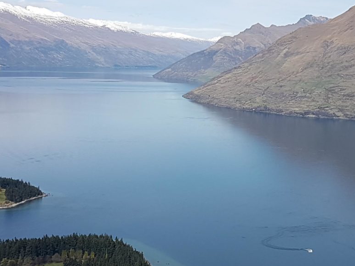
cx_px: 272
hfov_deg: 27.7
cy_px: 160
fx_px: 708
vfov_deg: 21.3
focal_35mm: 69
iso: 40
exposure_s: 1/2232
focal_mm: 4.2
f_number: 1.7
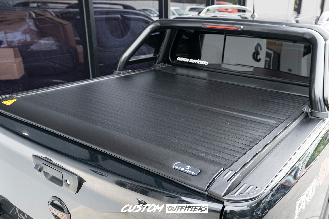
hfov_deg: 63.7
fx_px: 265
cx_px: 164
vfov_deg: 45.0
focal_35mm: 29
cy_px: 110
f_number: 4
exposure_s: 1/60
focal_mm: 29
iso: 400
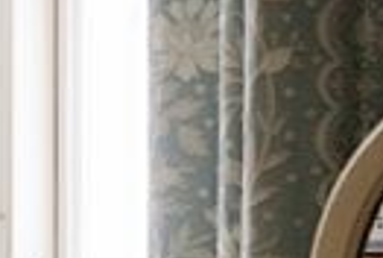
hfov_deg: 6.5
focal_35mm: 273
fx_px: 2911
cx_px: -1000
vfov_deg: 5.1
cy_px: 246
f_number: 5.6
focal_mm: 35
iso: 1600
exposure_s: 1/250
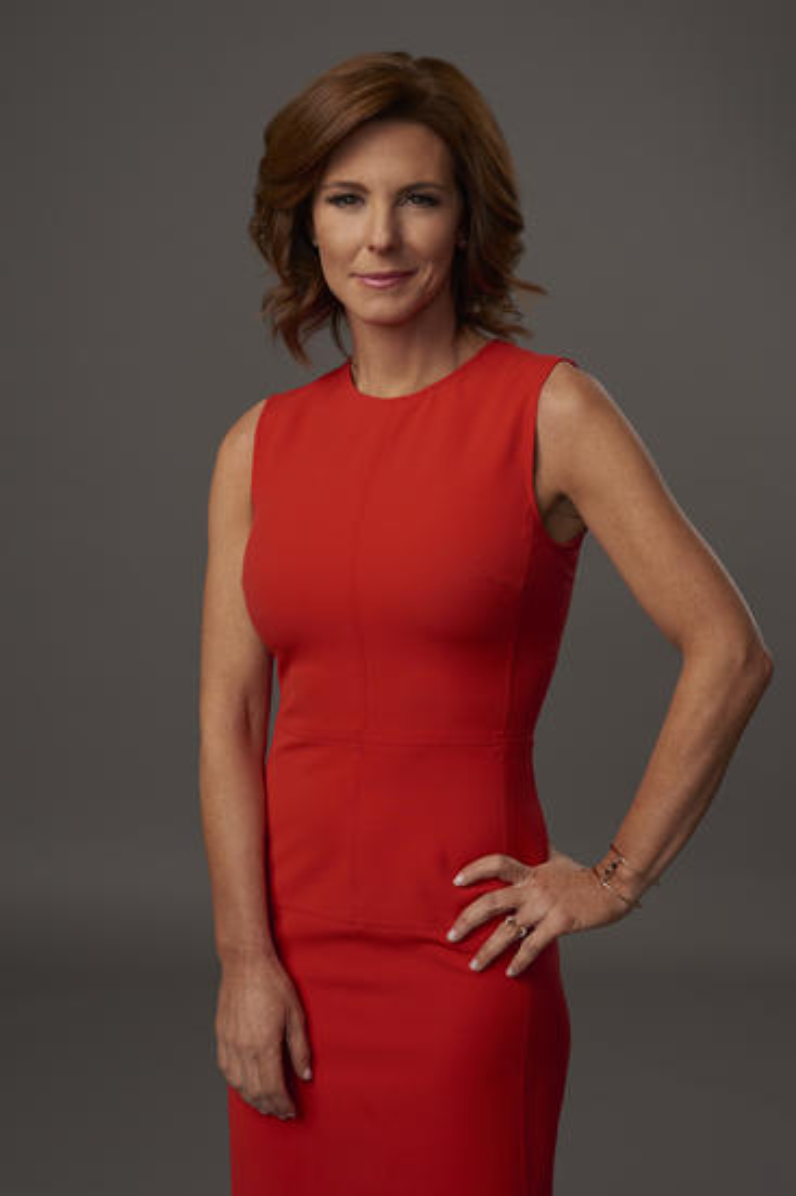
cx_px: 398
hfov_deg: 23.4
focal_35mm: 58
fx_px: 1925
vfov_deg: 34.5
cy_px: 598
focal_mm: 58
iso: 100
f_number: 11
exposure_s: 1/125
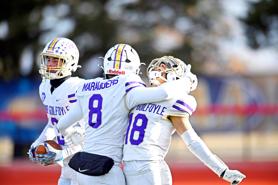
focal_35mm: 400
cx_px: 139
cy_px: 92
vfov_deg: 3.4
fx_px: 3087
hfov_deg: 5.2
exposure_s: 1/2000
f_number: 4.5
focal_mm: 400
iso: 250
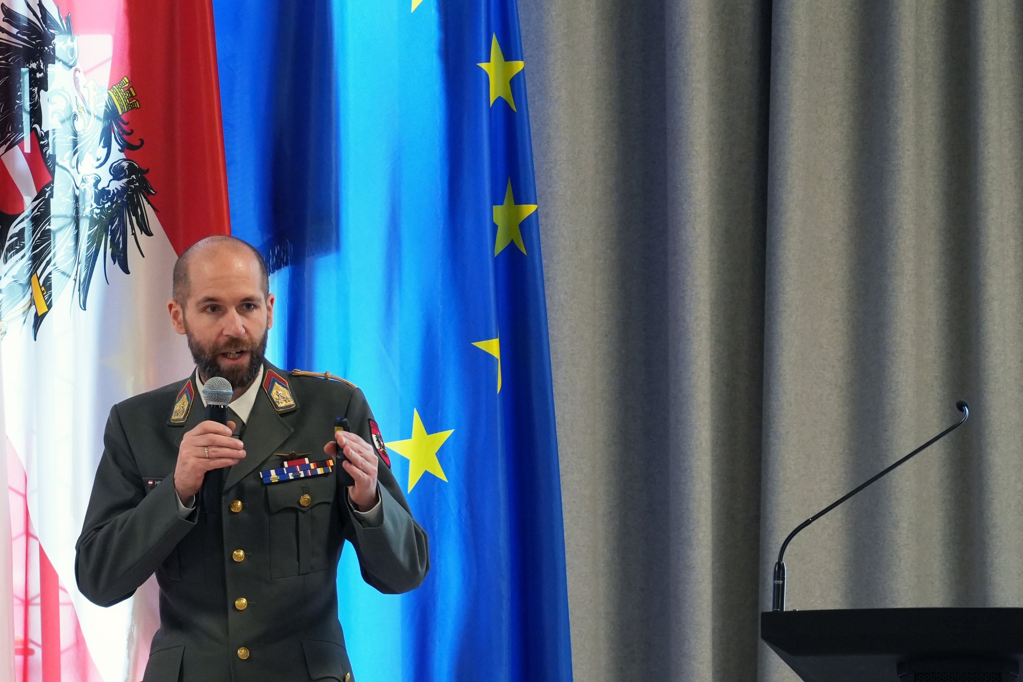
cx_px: 155
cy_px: 583
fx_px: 5200
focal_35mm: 183
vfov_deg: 7.5
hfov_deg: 11.2
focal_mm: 105
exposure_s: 1/200
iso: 2500
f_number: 4
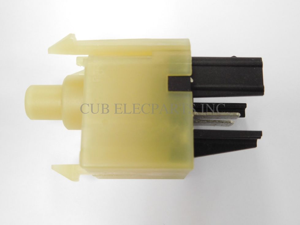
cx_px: 150
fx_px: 390
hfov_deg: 42.1
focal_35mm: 45
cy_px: 112
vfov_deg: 32.2
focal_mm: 8
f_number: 4
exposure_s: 1/25
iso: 400
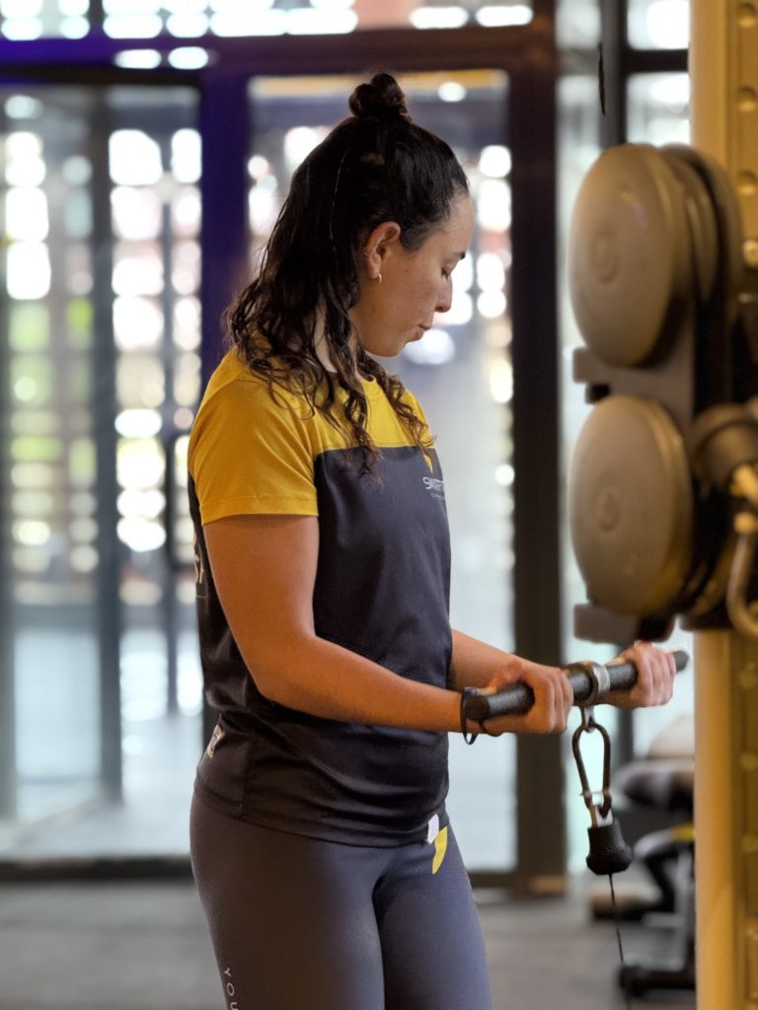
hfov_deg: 12.3
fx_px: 3504
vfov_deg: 16.4
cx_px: 379
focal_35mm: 120
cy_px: 505
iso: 400
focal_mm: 15.66
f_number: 2.8
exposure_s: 1/50
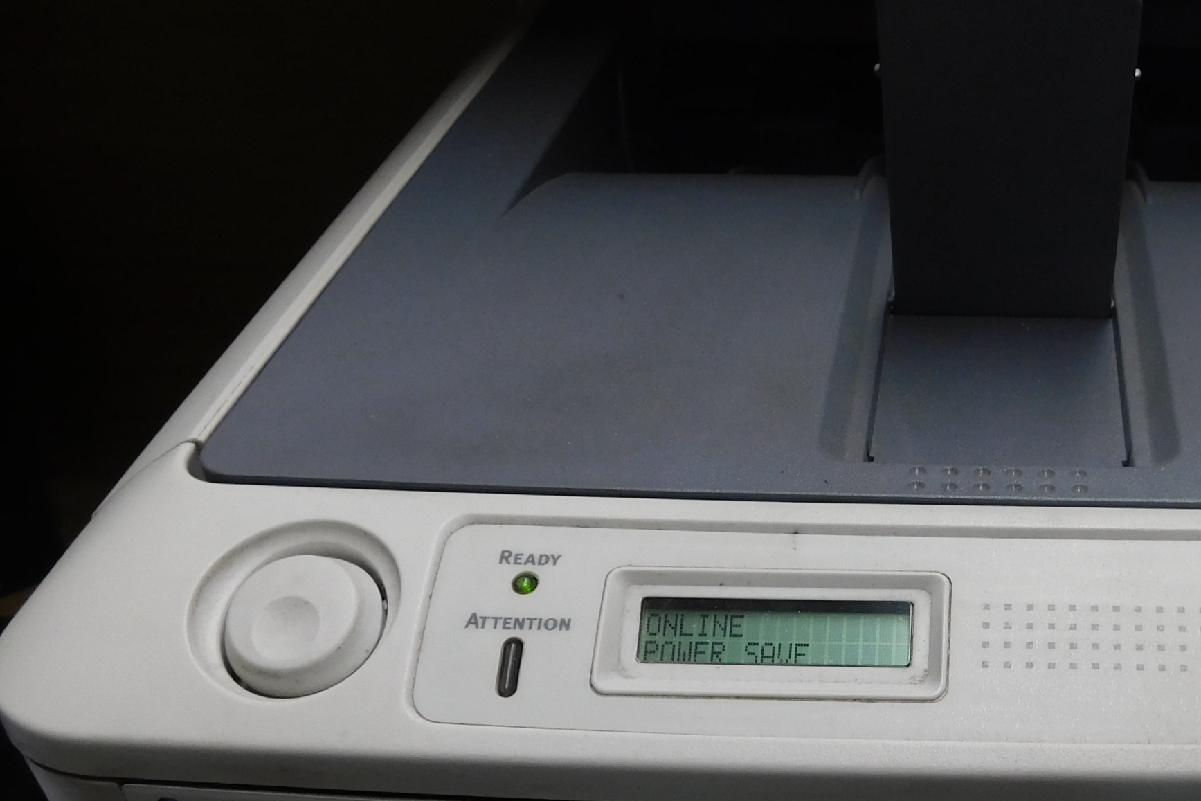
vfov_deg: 29.0
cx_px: 986
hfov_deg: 41.4
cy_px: 675
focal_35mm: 45
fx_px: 1501
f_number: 3
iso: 125
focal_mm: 4
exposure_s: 1/60
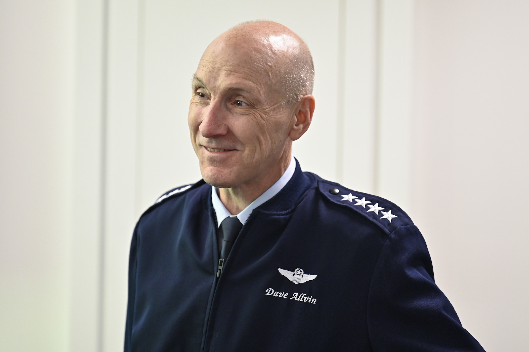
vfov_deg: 6.9
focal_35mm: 200
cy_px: 176
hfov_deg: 10.3
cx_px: 264
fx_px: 2937
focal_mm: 200
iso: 2000
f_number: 2.8
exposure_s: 1/160
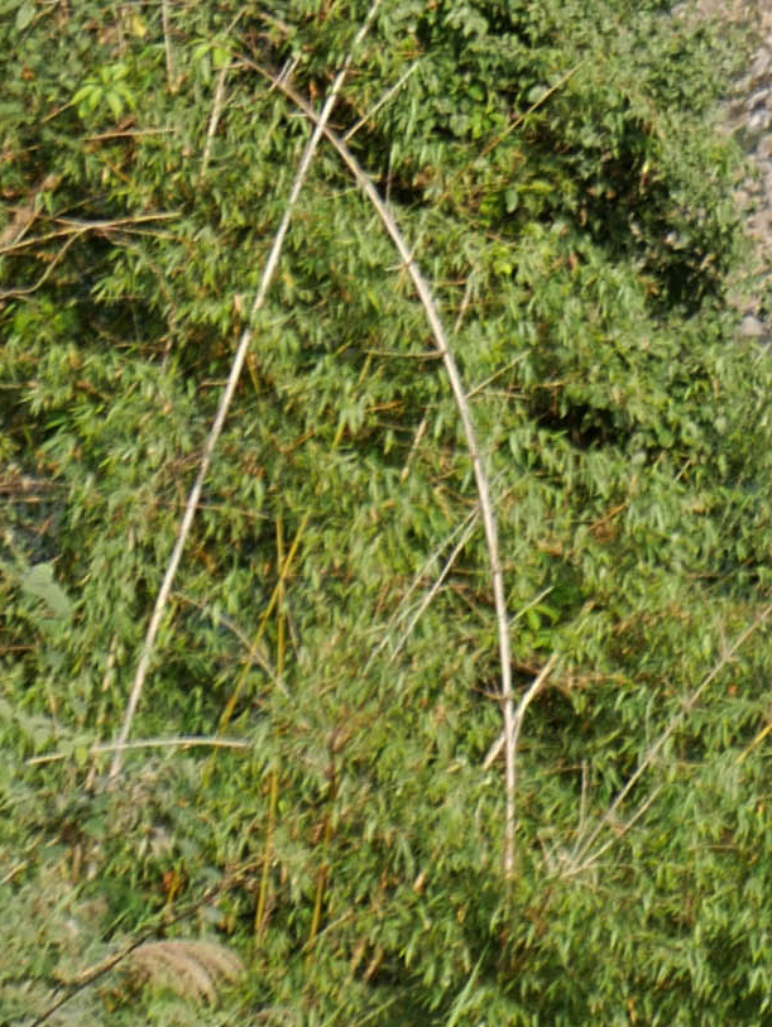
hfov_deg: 7.1
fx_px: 5702
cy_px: -1718
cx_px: 2091
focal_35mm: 192
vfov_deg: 8.9
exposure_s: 1/200
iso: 200
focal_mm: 17
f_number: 5.6
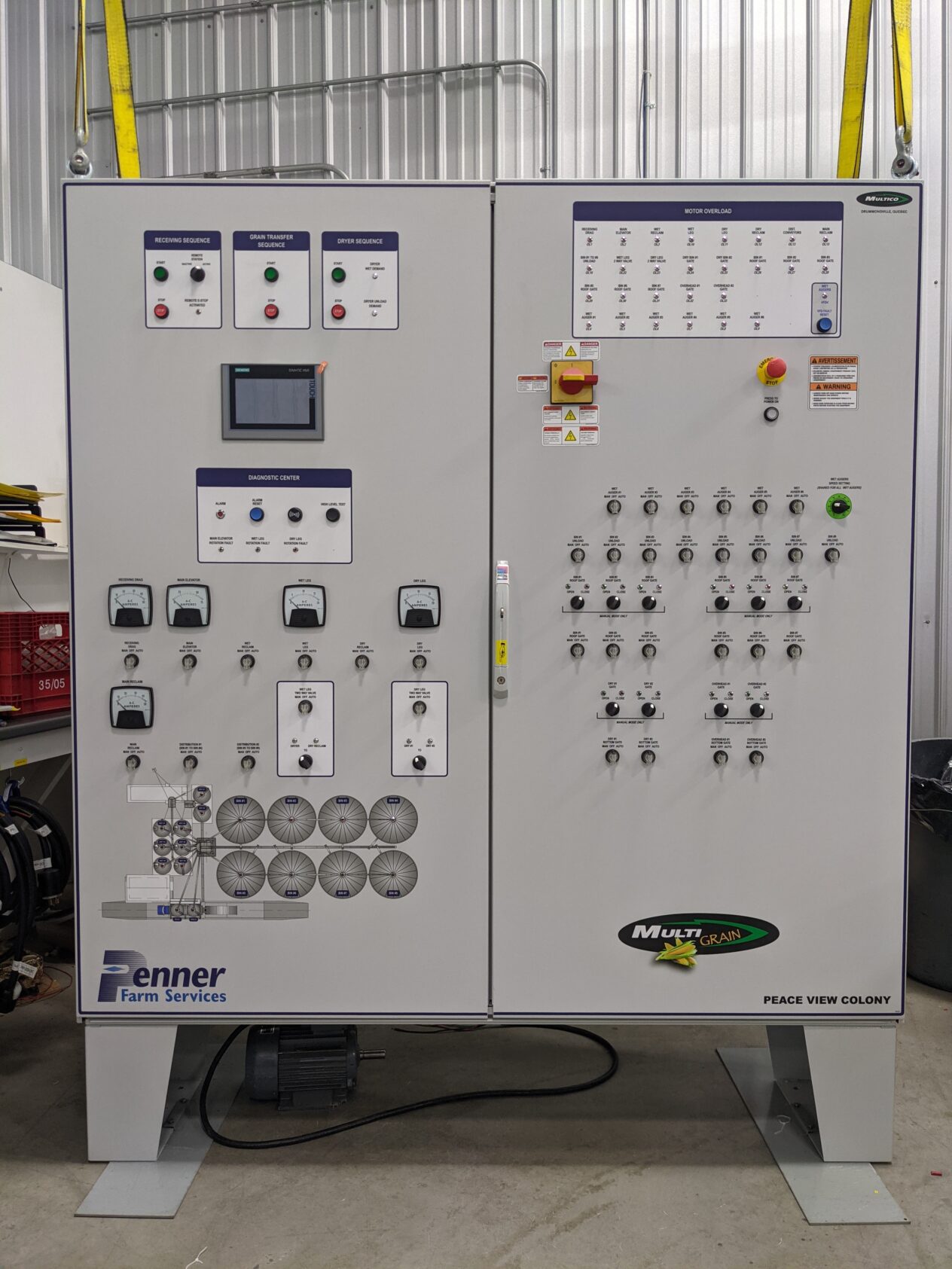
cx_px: 476
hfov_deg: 51.4
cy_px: 634
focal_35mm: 27
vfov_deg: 65.3
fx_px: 990
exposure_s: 1/40
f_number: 1.73
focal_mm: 4.38
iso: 63
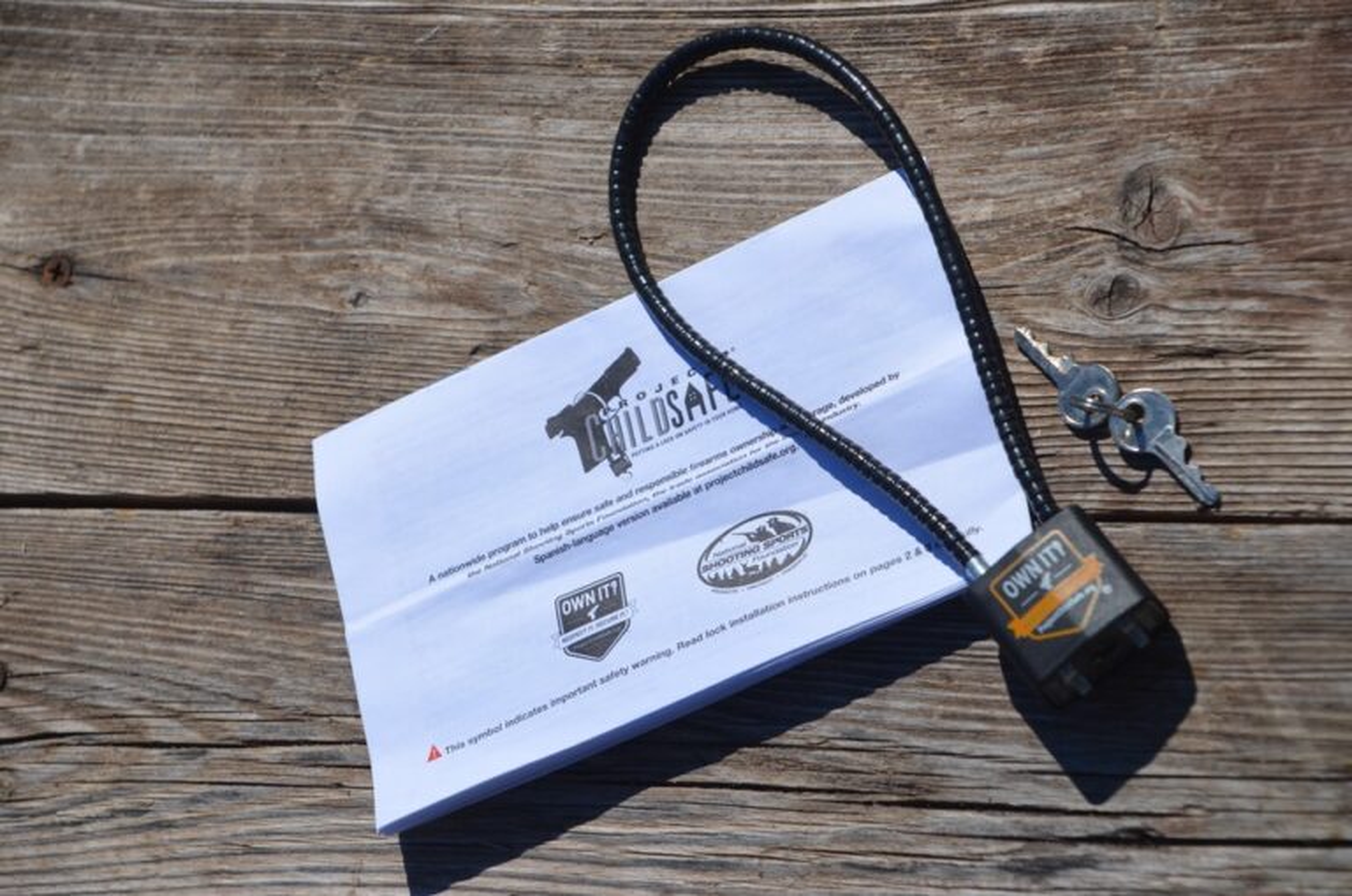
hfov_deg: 16.1
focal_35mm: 128
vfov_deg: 10.7
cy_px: 448
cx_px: 676
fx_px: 4779
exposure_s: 1/1000
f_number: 8
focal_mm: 85
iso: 160
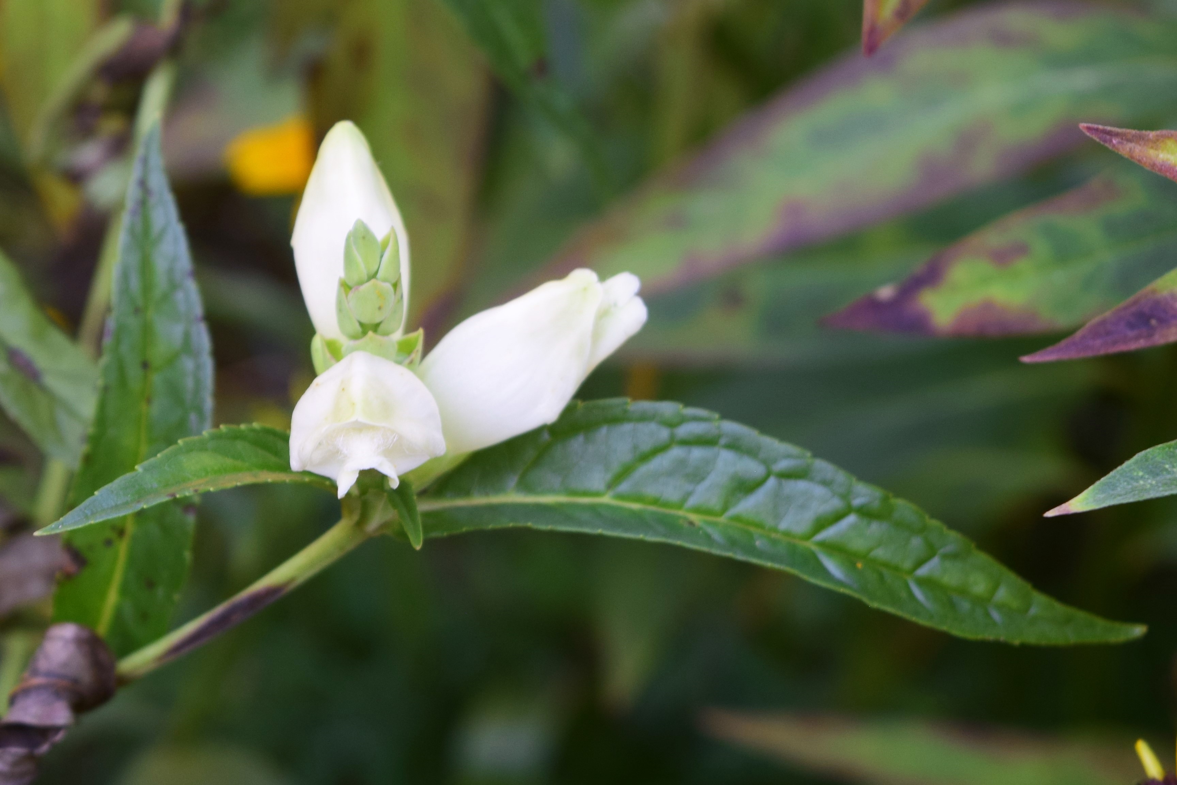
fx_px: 2697
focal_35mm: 82
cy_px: 392
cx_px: 588
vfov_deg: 16.6
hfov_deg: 24.6
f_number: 8
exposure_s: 1/50
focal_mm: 55
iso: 400
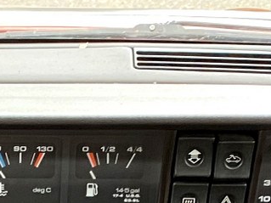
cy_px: 577
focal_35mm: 163
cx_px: -37
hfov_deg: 11.9
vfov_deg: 8.0
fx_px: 1276
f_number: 1.8
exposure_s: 1/60
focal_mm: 4.25
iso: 160
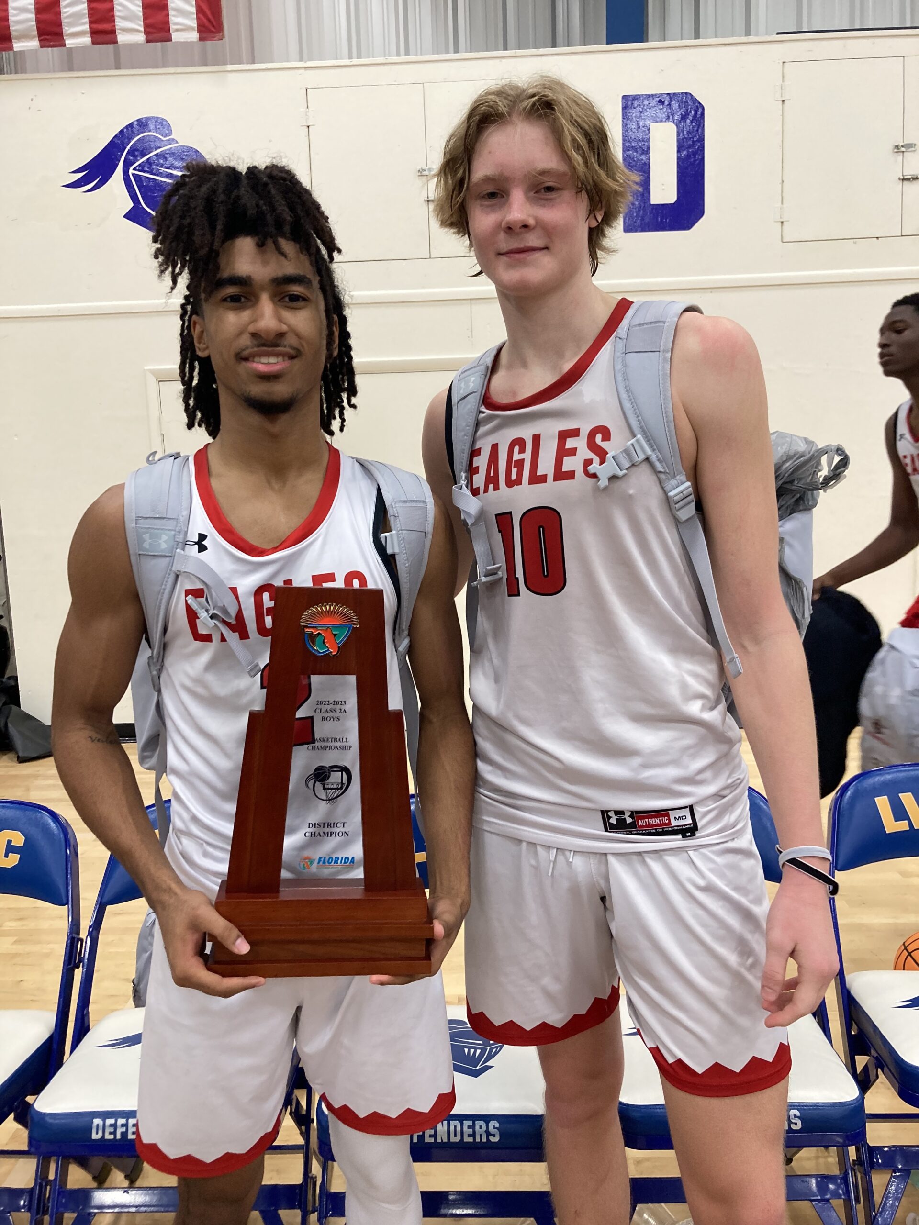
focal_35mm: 28
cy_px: 612
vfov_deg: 63.4
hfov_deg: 49.7
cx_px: 460
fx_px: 991
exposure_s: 1/60
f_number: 1.8
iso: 125
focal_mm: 3.99
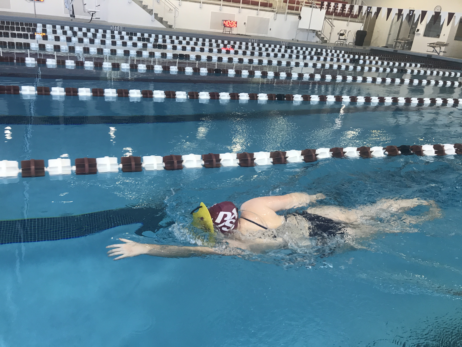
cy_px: 174
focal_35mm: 28
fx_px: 374
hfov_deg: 63.4
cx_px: 231
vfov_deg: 49.7
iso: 25
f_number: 1.8
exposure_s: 1/40
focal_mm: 3.99
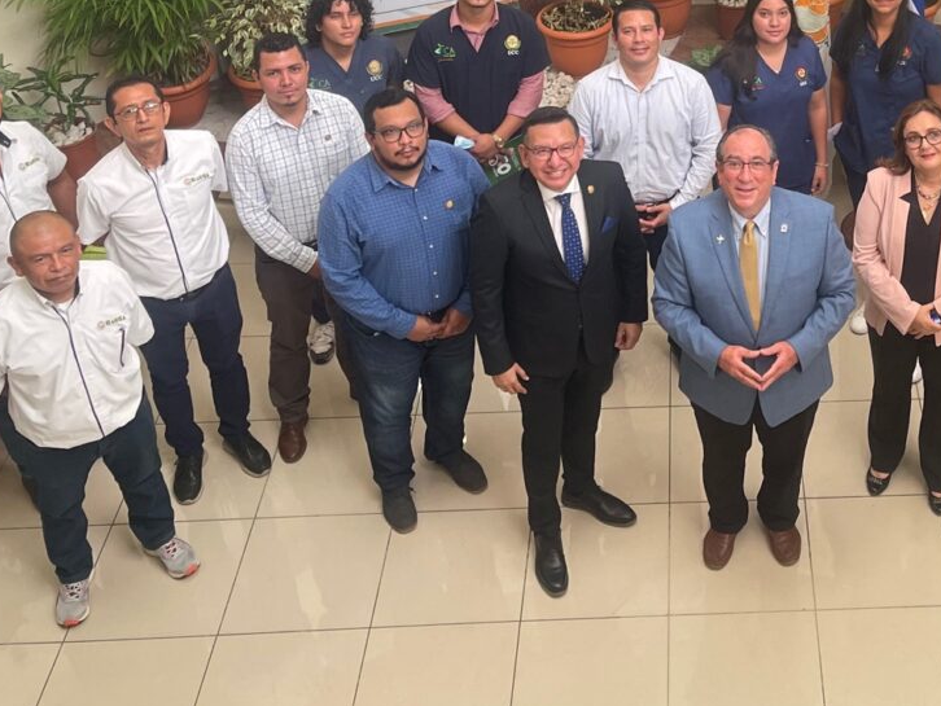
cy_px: 19
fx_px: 1496
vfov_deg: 25.4
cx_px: 770
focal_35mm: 55
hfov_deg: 33.8
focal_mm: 5.1
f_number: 1.6
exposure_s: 1/121
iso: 125
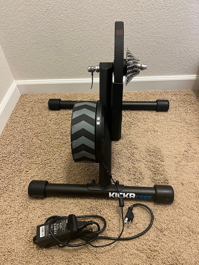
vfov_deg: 67.3
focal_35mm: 26
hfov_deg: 53.1
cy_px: 132
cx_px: 100
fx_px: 199
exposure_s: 1/60
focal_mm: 5.7
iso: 320
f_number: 1.5
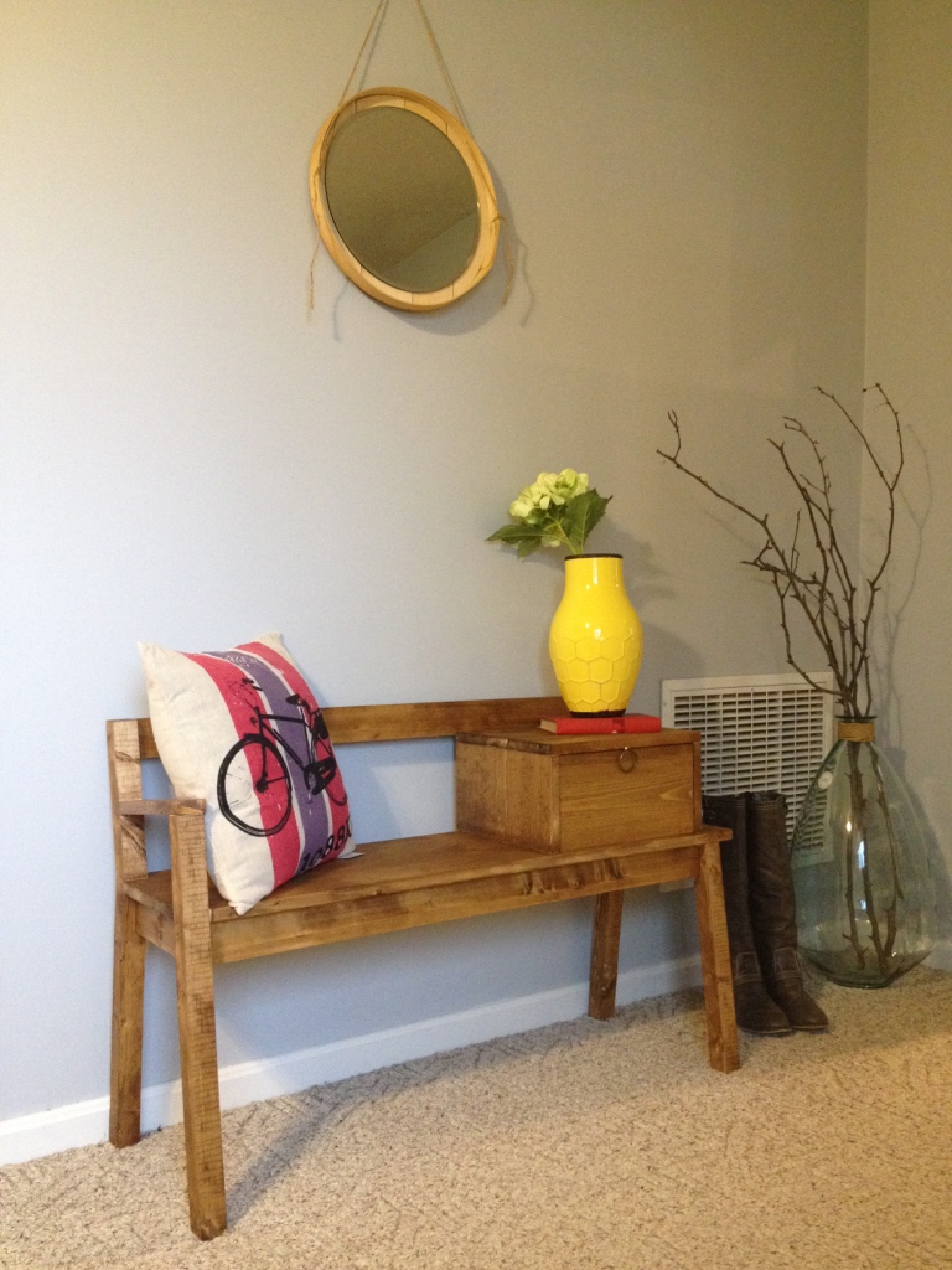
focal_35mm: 35
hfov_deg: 40.7
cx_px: 476
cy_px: 635
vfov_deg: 52.6
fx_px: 1283
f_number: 2.4
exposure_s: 1/20
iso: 250
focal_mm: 4.28
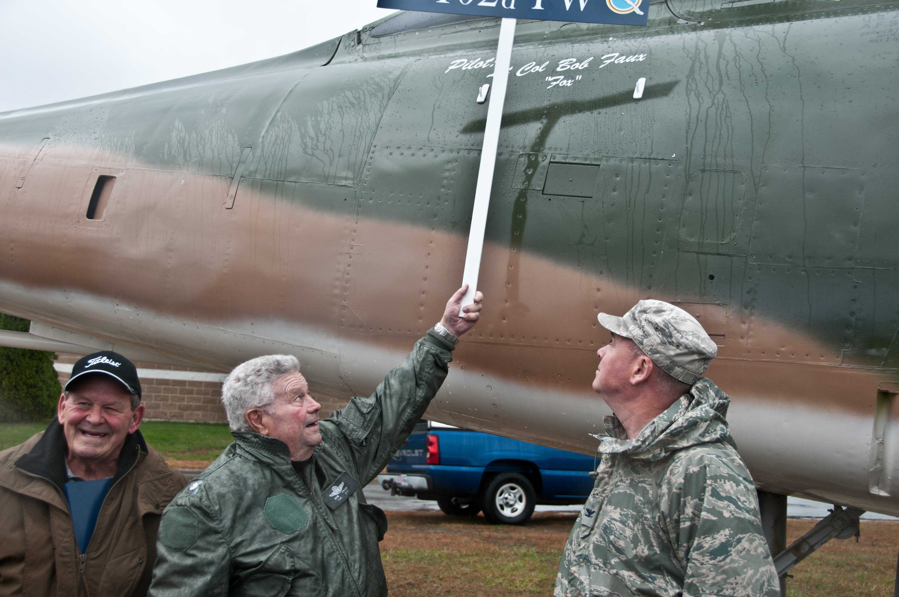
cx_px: 450
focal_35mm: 48
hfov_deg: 41.2
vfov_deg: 28.0
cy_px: 298
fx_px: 1197
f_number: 5.6
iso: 200
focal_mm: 32
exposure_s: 1/125
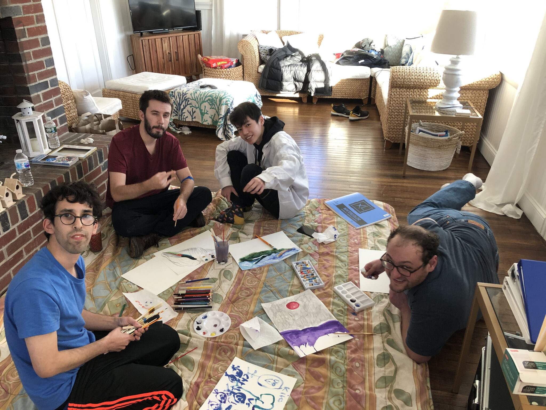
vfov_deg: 49.7
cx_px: 273
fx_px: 442
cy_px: 205
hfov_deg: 63.4
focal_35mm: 28
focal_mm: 3.99
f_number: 1.8
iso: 32
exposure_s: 1/30
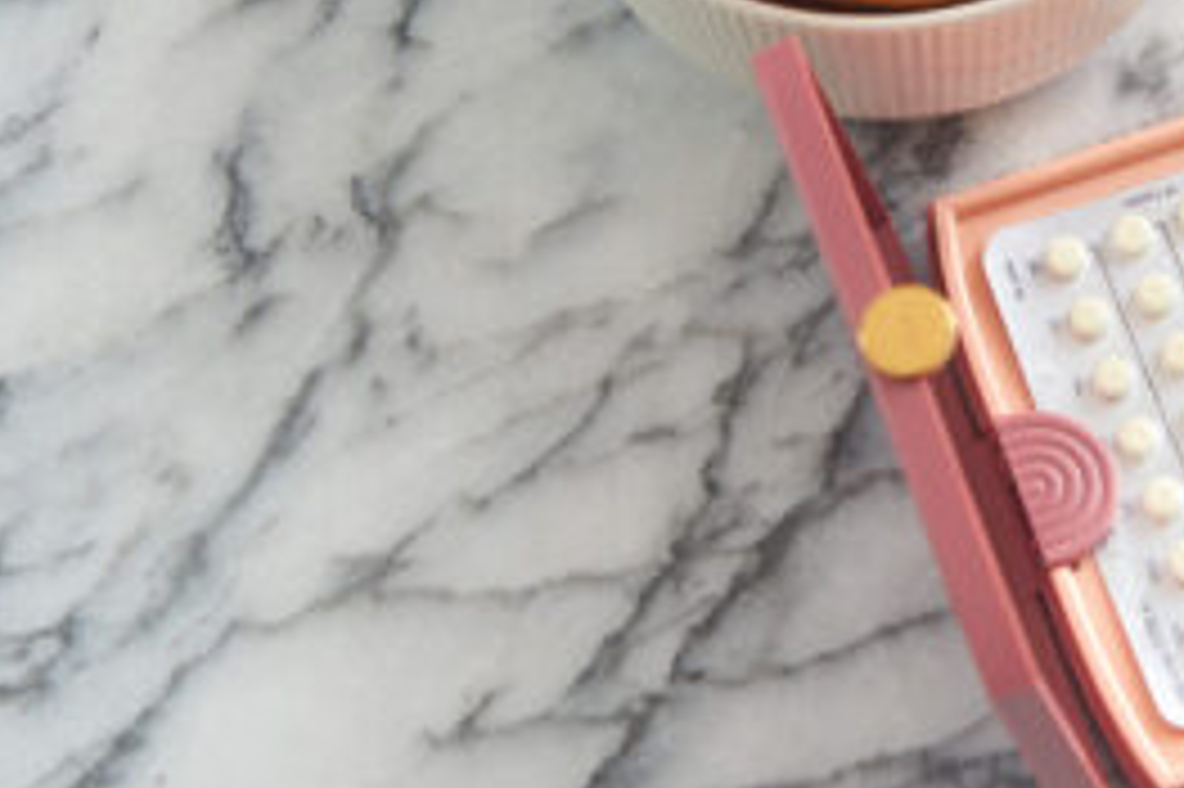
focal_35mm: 160
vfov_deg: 8.5
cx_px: 945
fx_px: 5259
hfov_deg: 12.8
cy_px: -34
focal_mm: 70
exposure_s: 1/25
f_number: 4.5
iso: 125
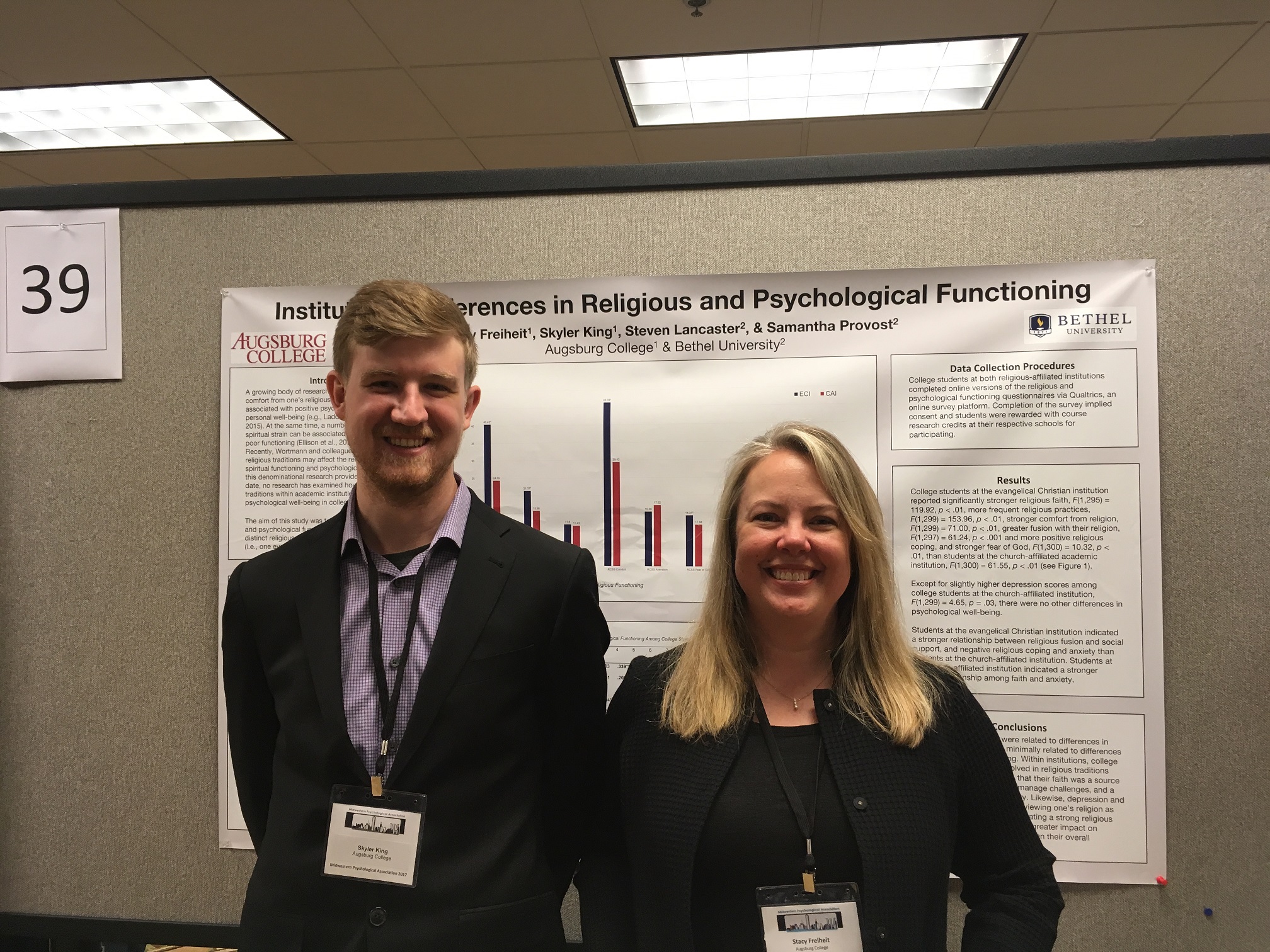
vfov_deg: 48.2
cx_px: 635
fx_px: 1064
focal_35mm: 29
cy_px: 476
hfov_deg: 61.7
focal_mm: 4.15
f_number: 2.2
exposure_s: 1/30
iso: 64
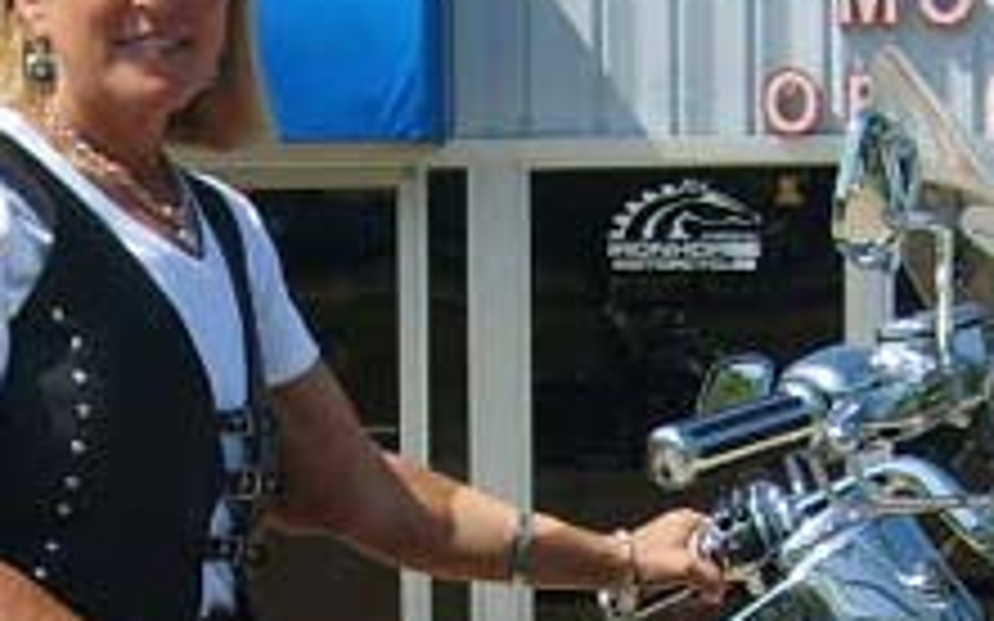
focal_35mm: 134
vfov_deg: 9.5
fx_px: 3629
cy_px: 958
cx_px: 432
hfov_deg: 15.6
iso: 50
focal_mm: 5.8
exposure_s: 1/180
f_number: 7.1
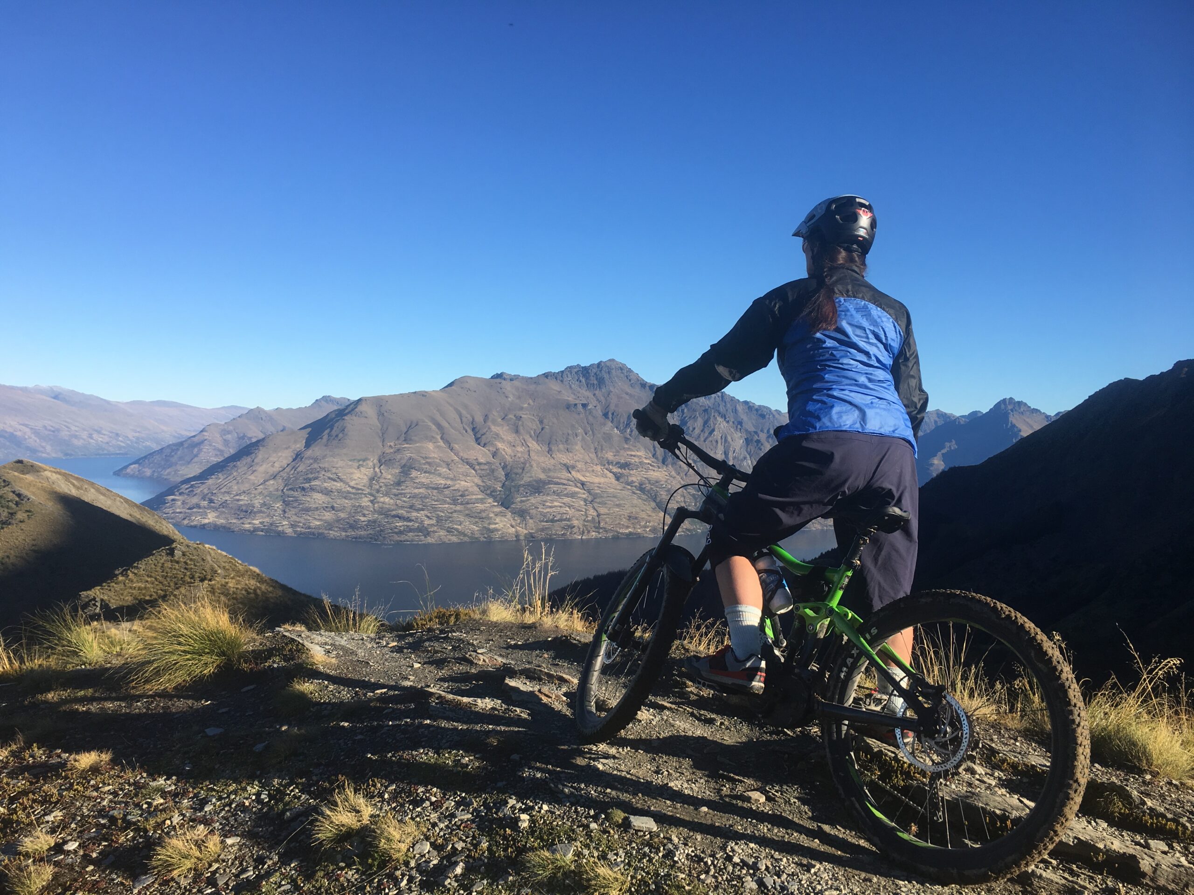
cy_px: 448
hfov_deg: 61.7
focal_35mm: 29
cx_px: 597
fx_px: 1000
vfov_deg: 48.2
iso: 25
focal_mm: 4.15
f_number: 2.2
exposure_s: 1/1131
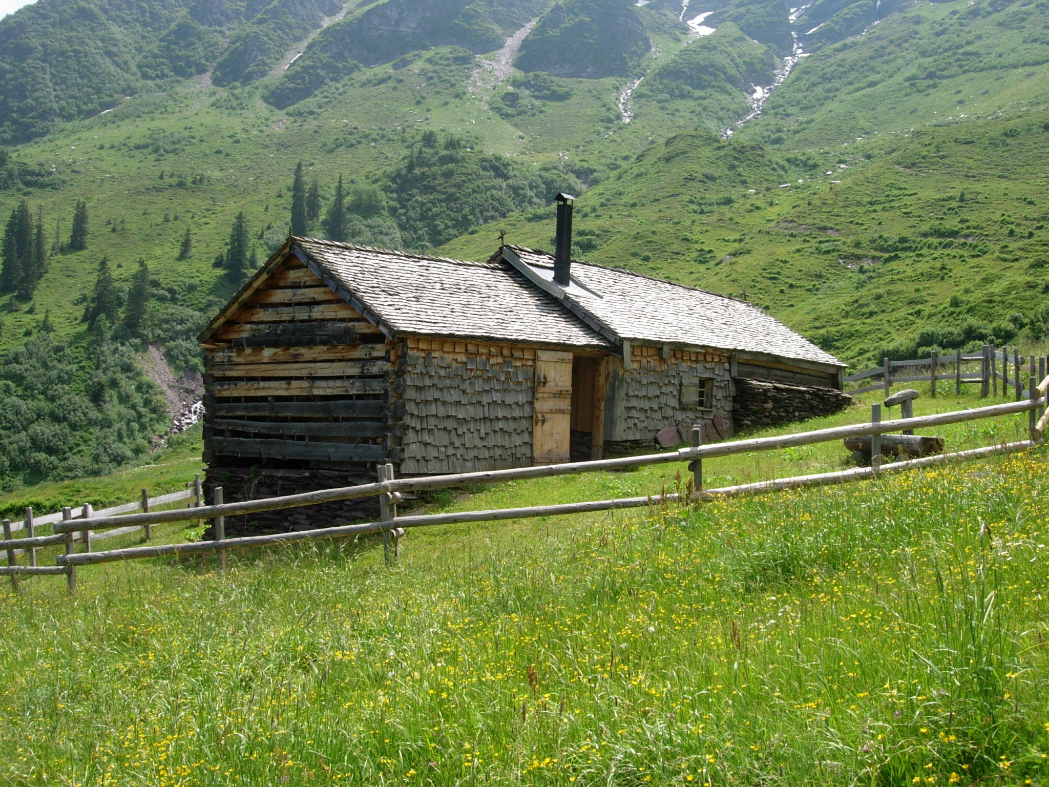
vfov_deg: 37.7
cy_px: 394
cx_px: 524
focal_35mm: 38
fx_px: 1152
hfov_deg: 49.0
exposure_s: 1/470
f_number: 4.8
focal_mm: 7.8
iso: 64
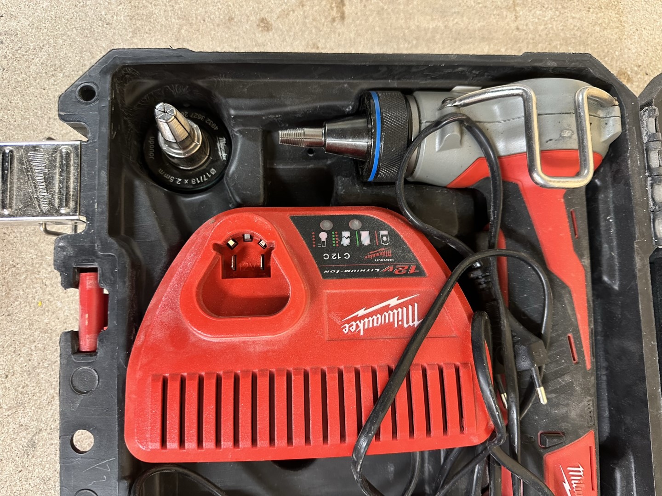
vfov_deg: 56.8
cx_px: 331
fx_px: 459
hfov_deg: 71.6
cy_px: 248
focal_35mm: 24
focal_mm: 6.86
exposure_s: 1/33
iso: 640
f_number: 1.78
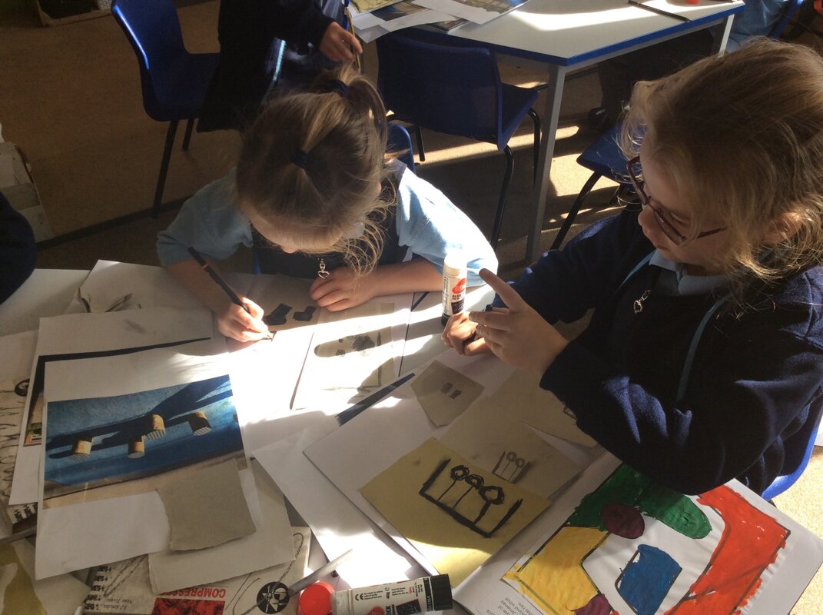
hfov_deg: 56.9
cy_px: 308
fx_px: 760
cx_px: 412
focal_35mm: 32
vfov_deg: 44.1
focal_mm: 3.3
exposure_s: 1/233
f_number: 2.4
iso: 32
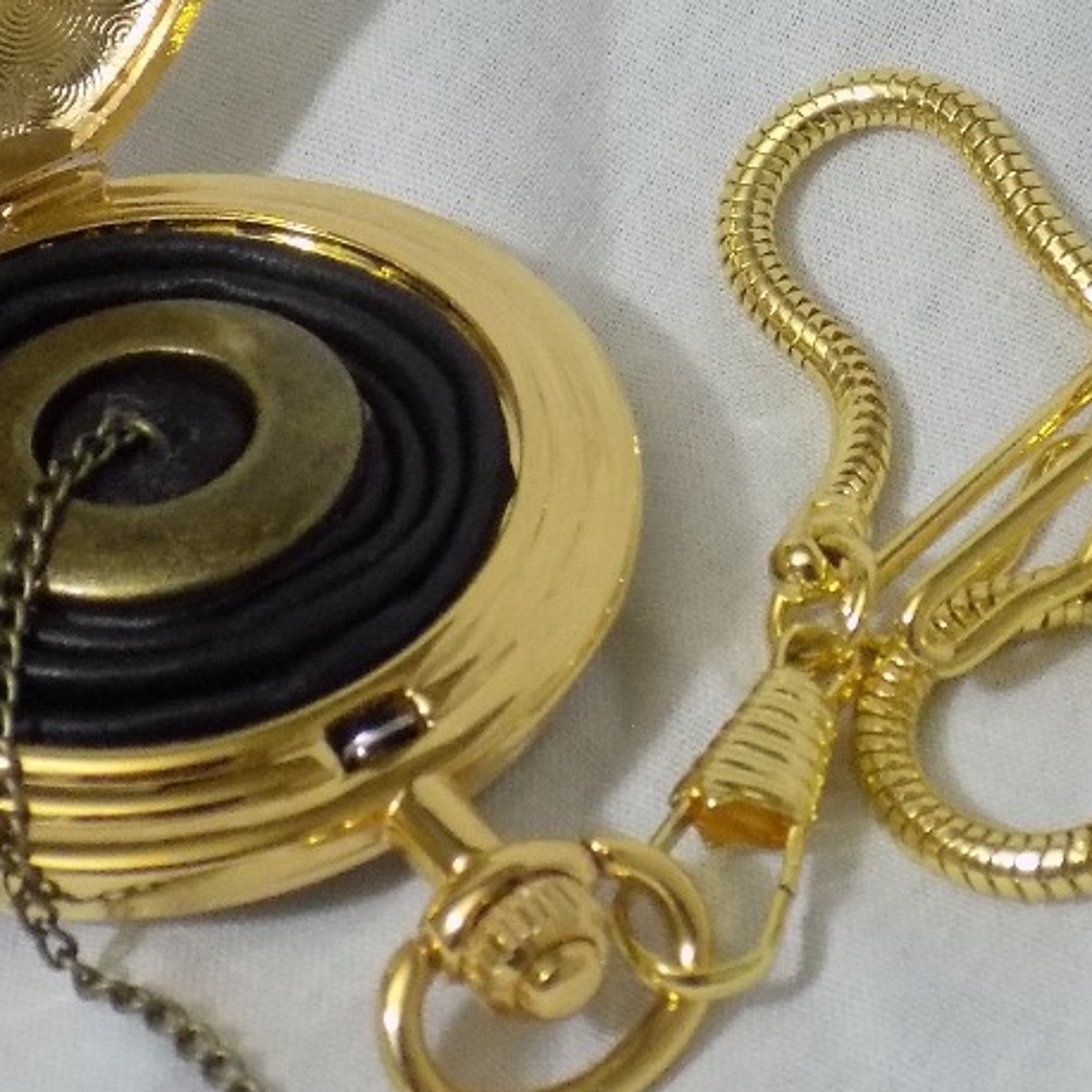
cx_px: 912
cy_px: 217
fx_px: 4069
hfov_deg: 15.2
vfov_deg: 15.2
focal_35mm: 114
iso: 400
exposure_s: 1/8
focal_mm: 7.3
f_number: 3.6
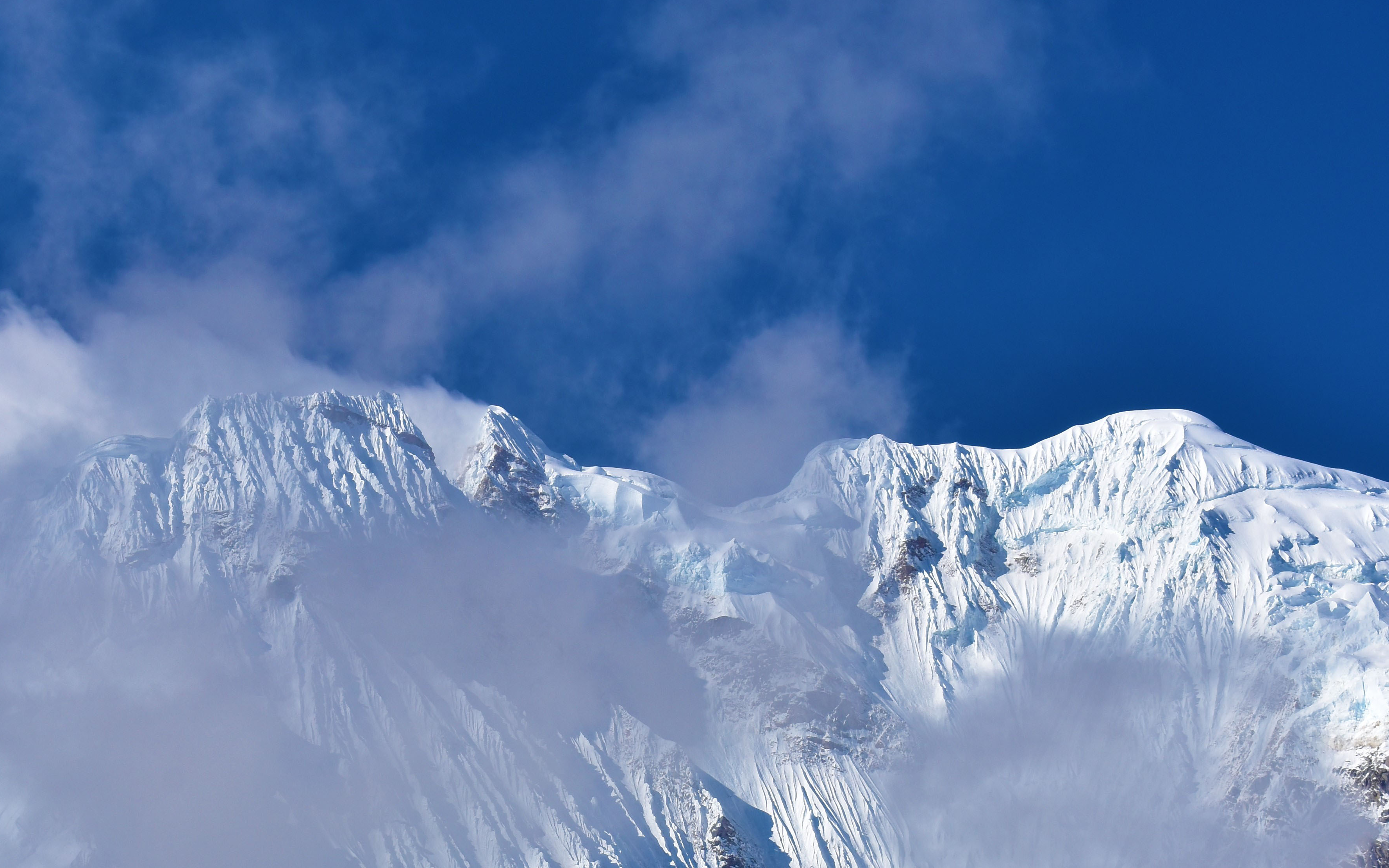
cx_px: 495
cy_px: 741
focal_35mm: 142
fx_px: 5370
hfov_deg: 14.7
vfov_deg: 9.2
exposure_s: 1/320
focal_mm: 55
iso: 100
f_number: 10
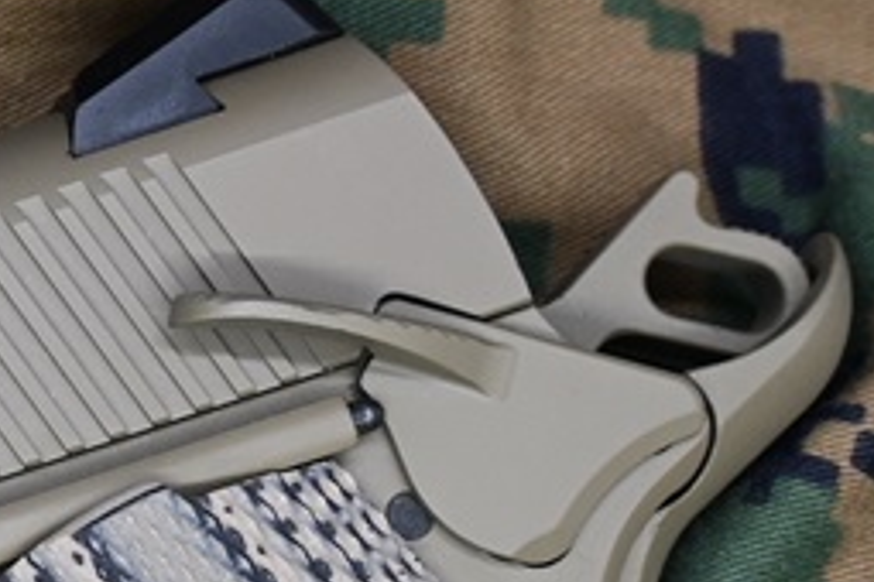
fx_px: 4261
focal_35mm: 176
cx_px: -507
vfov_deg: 7.8
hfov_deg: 11.2
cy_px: 565
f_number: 4.2
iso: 220
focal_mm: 23
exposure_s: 1/40
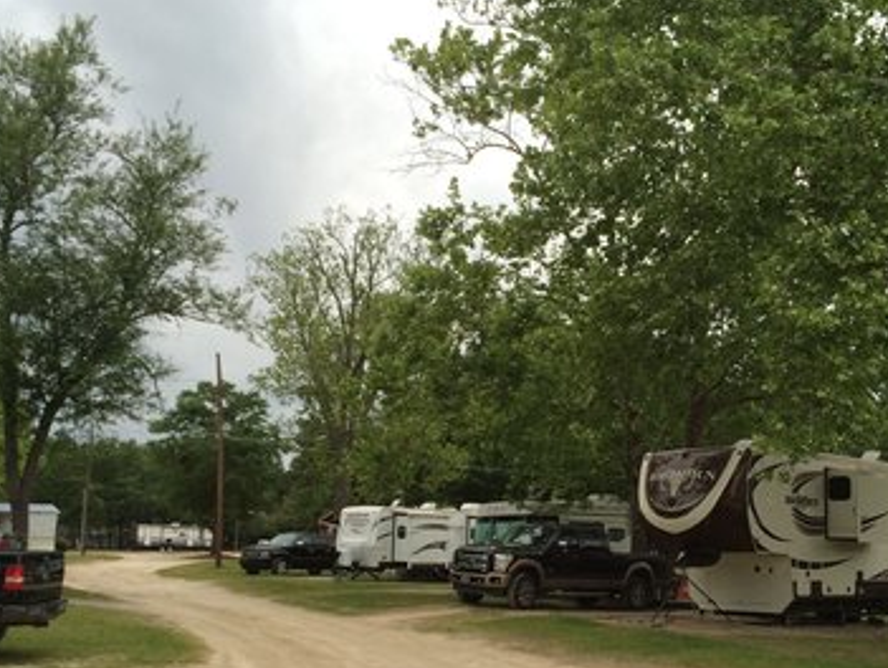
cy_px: 418
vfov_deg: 32.8
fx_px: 1130
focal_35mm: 44
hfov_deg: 42.7
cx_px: 535
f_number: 2.2
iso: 64
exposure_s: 1/120
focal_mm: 4.15
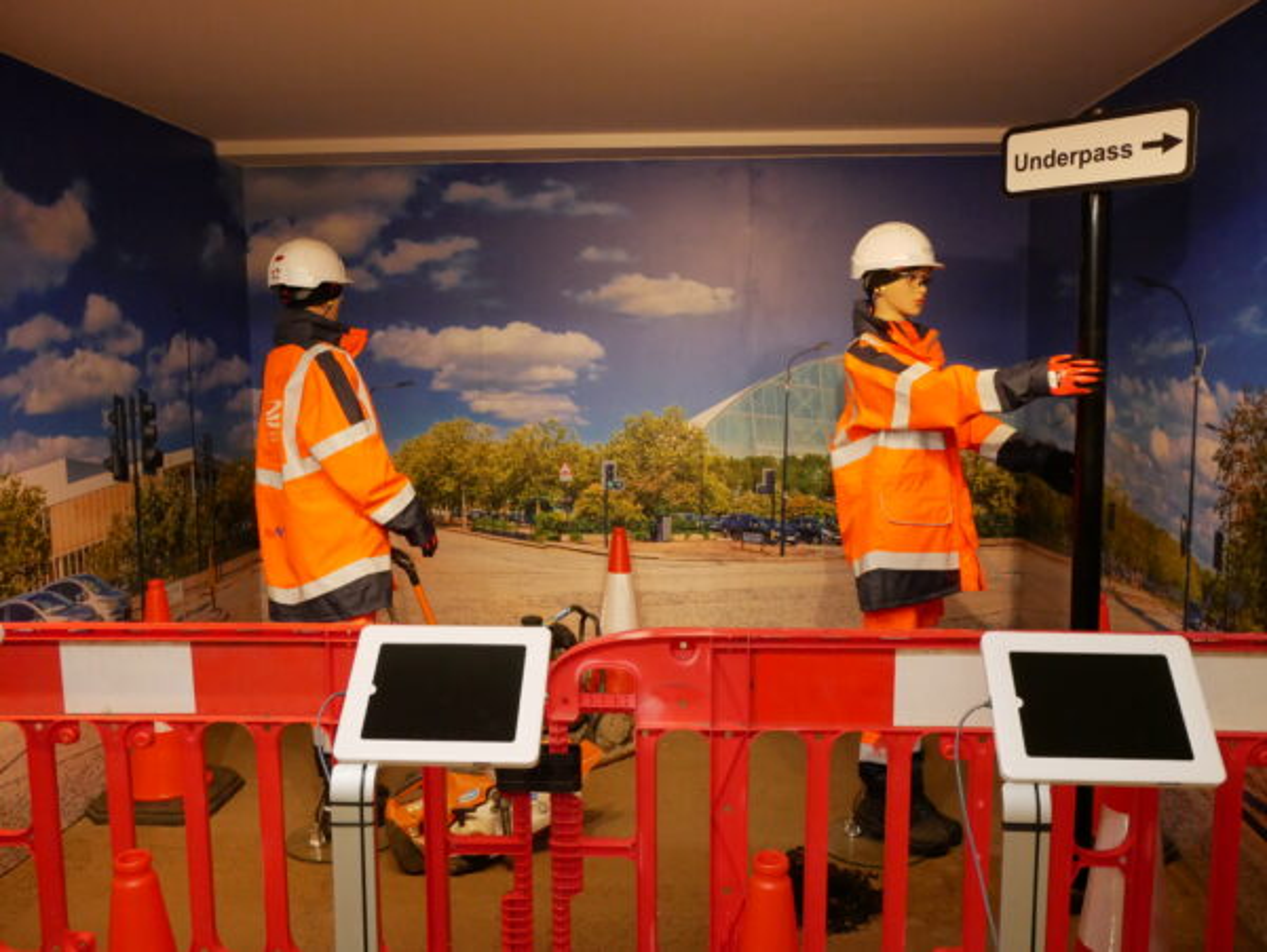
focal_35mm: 30
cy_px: 476
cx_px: 634
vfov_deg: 46.9
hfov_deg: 59.9
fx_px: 1099
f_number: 8
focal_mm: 15
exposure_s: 1/50
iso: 3200
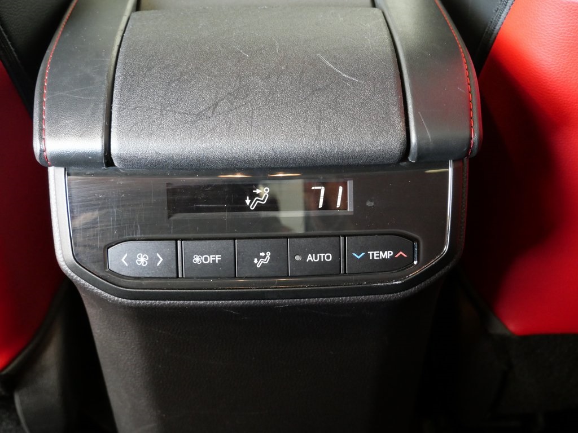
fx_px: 735
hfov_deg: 42.9
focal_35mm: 44
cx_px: 289
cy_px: 216
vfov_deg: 32.9
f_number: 4.2
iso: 3200
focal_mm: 22
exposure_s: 1/8
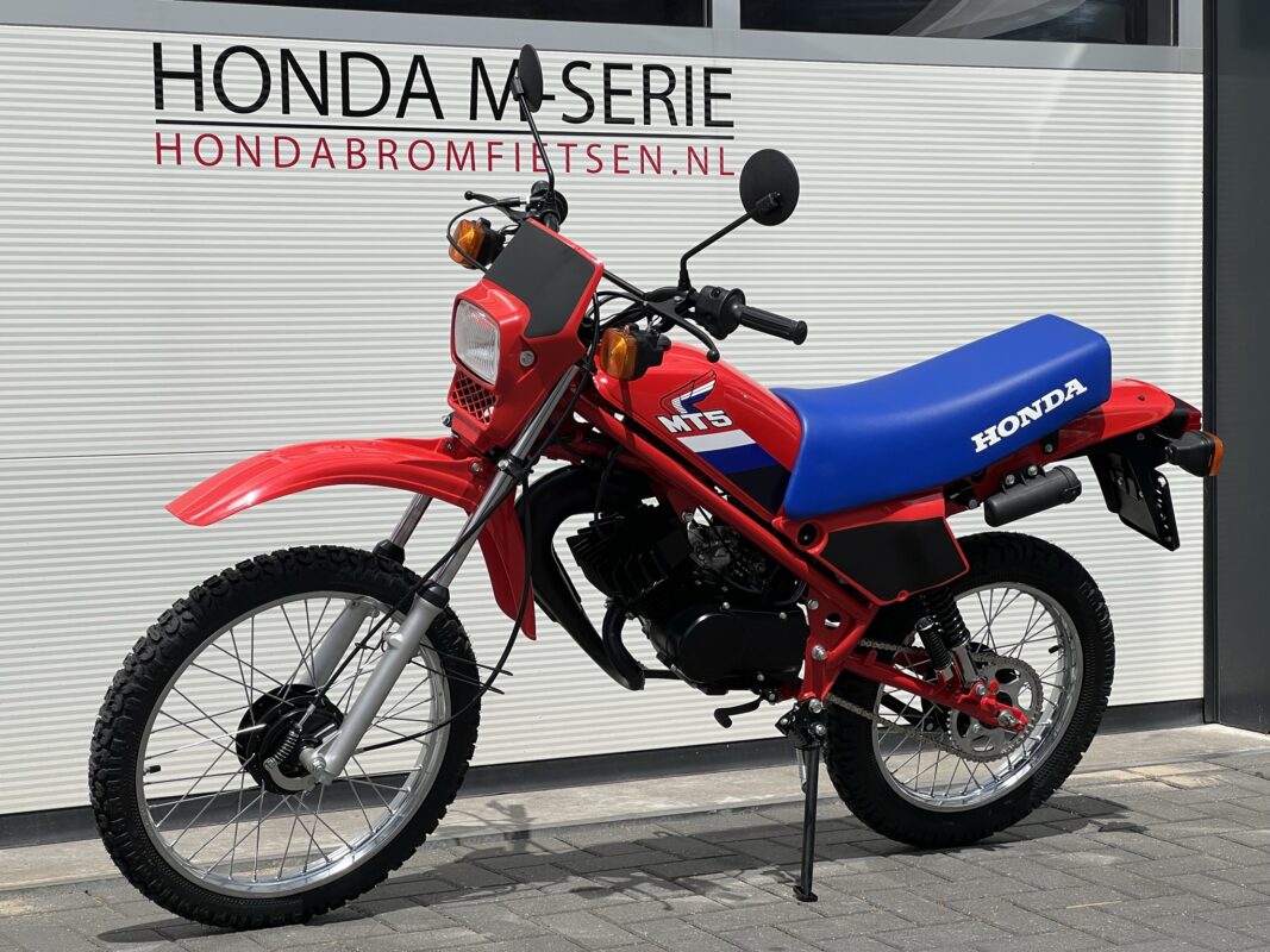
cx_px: 635
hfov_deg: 25.3
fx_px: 2825
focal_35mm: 77
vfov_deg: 19.1
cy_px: 476
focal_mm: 9
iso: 32
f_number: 2.8
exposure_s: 1/1325
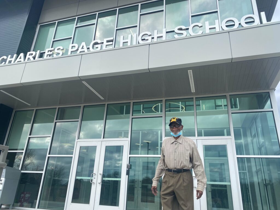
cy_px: 105
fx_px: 210
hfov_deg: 67.3
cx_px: 140
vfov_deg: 53.1
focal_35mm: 26
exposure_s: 1/1124
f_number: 1.8
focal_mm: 4.25
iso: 32
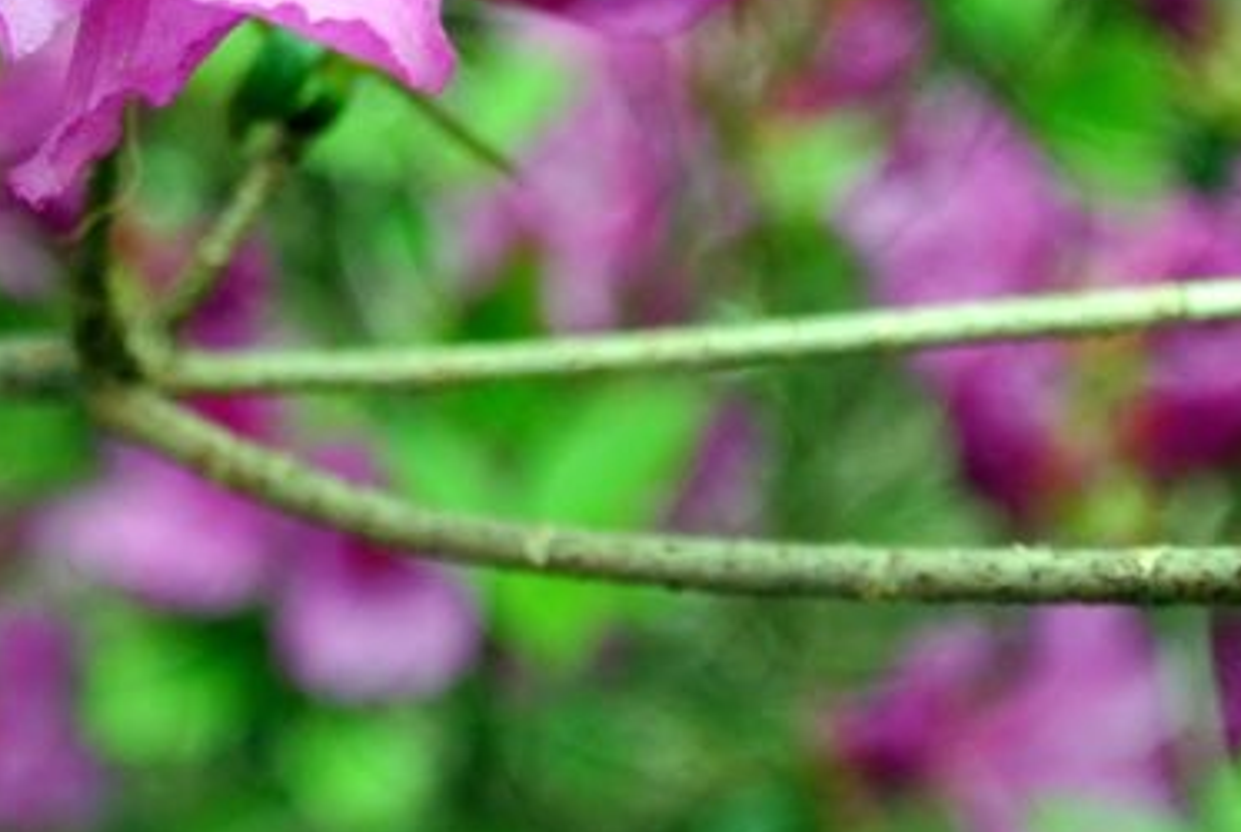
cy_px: -296
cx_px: 17
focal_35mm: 173
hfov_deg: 11.7
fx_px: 5973
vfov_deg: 7.9
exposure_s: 1/125
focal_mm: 23.6
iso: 180
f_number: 5
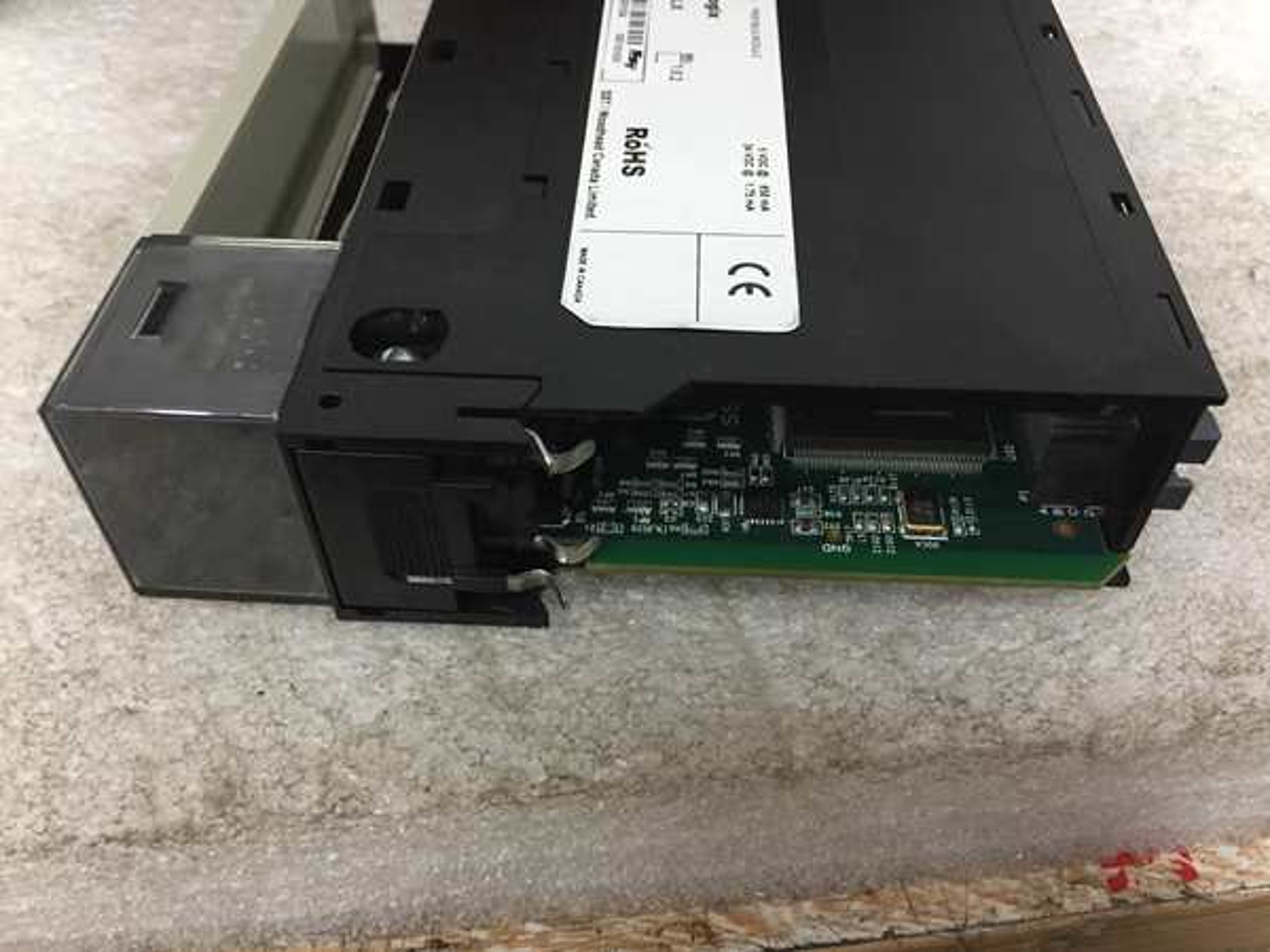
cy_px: 476
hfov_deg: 61.7
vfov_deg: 48.2
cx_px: 635
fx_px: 1064
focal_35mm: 29
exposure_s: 1/33
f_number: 2.2
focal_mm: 4.15
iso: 160
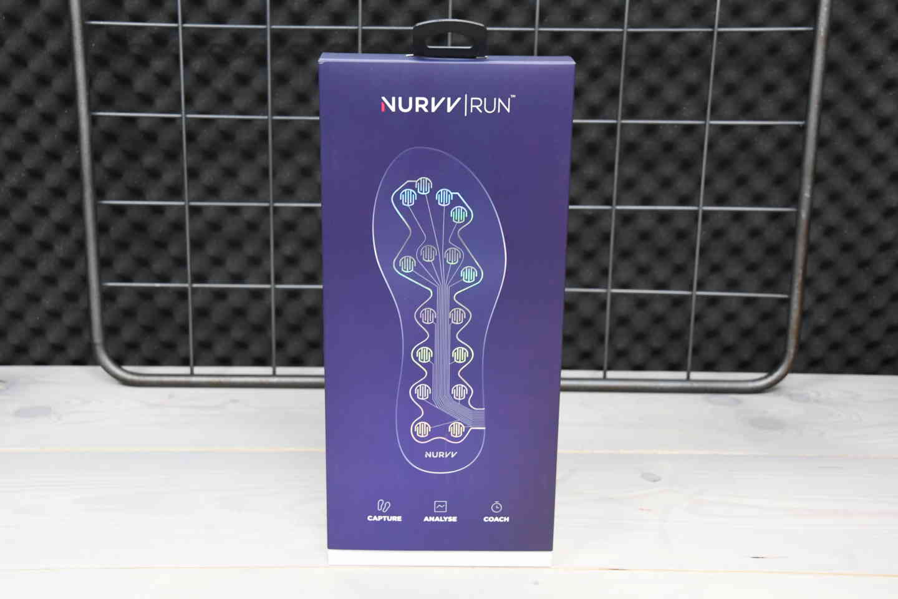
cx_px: 449
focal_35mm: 46
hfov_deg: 42.3
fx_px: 1160
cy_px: 300
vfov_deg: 28.9
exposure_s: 1/60
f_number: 5.6
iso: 1600
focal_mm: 31
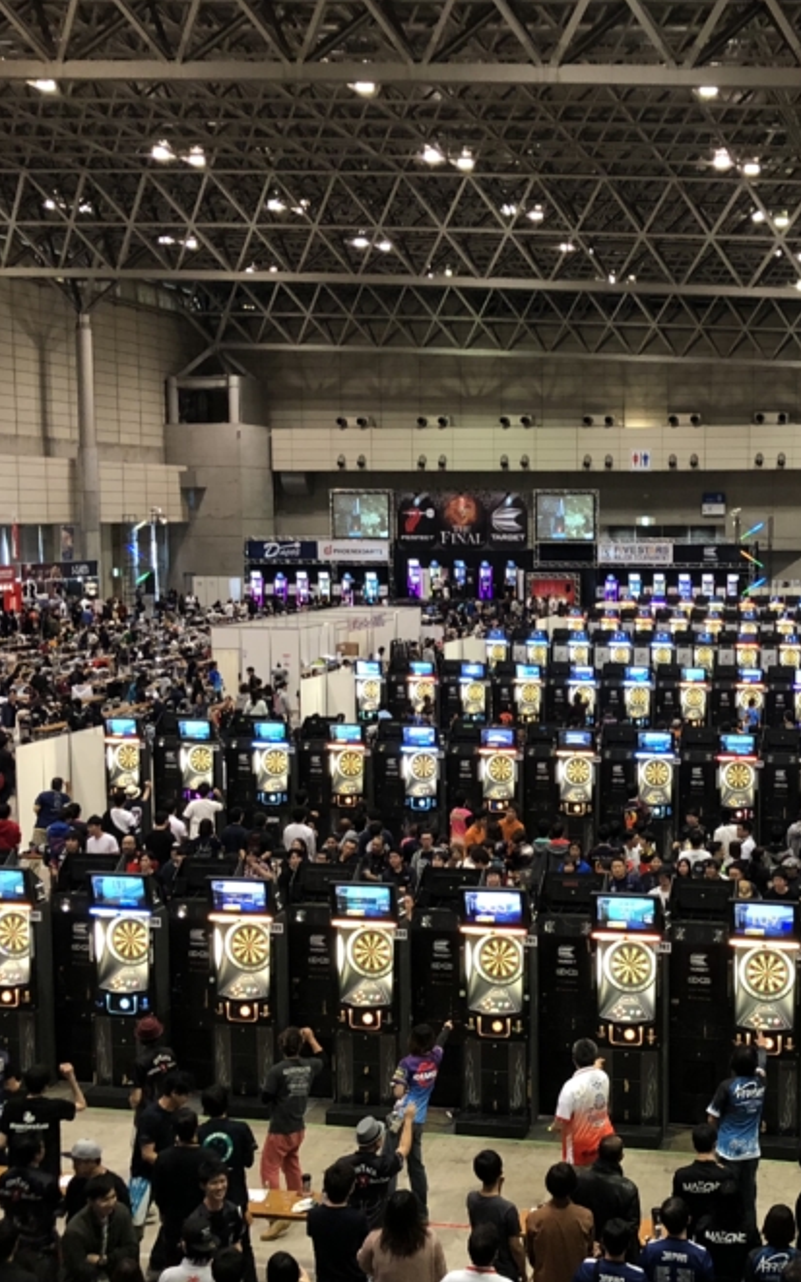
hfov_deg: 27.4
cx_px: 640
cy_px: 677
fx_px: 1607
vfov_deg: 43.5
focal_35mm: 46
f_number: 1.8
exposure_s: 1/17
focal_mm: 3.99
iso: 100
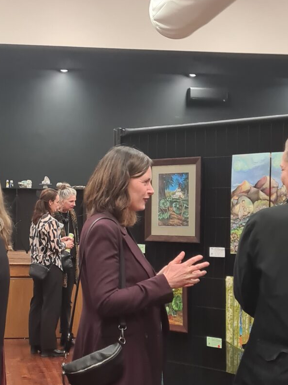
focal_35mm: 67
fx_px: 743
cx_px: 43
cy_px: 211
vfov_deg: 29.0
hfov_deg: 21.6
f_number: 1.8
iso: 160
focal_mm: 5.4
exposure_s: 1/50
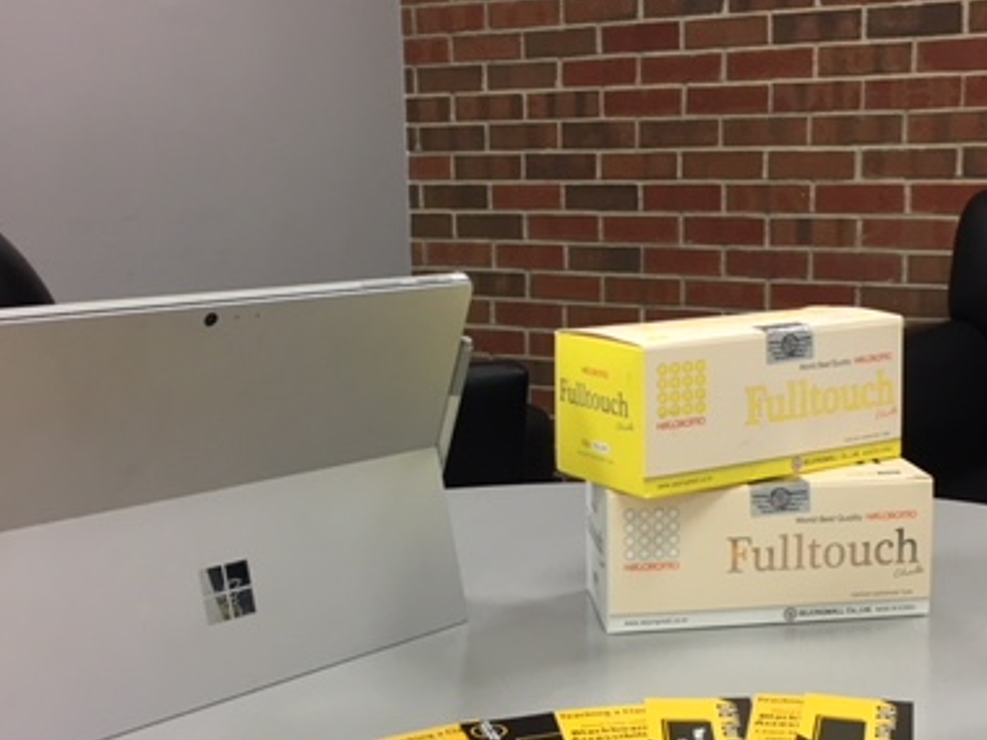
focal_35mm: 49
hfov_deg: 38.7
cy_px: 443
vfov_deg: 29.6
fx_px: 1397
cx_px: 617
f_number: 2.2
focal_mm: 4.15
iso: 64
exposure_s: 1/30
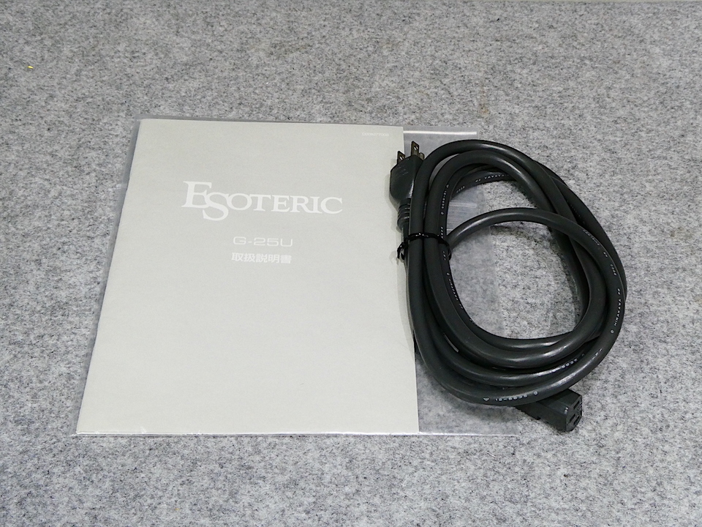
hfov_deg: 38.2
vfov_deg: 29.1
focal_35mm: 50
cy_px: 264
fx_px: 1014
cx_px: 351
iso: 400
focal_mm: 9
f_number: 5.6
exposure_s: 1/15
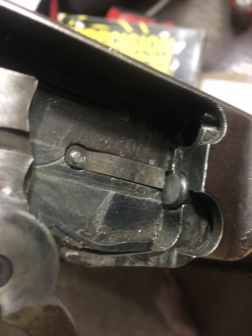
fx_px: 281
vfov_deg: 61.7
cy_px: 168
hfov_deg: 48.2
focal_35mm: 29
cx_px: 126
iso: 50
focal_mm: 4.15
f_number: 2.2
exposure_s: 1/4
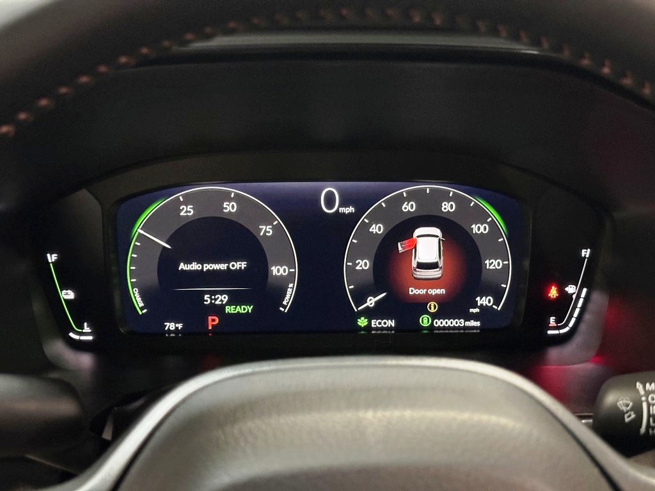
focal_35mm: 48
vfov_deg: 30.3
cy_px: 246
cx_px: 328
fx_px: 908
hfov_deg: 39.7
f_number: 1.78
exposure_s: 1/24
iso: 640
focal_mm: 6.86
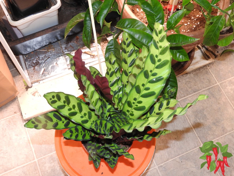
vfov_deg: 36.0
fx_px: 270
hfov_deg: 46.8
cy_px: 88
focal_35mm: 40
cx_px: 117
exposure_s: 1/30
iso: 200
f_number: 3.8
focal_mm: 7.2
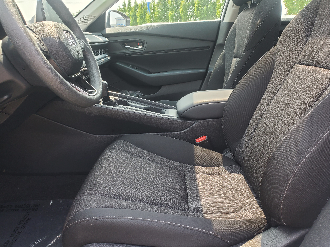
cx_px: 165
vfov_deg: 53.1
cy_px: 124
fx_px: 248
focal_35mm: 26
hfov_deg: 67.3
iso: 64
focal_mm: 4.3
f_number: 2.4
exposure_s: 1/120
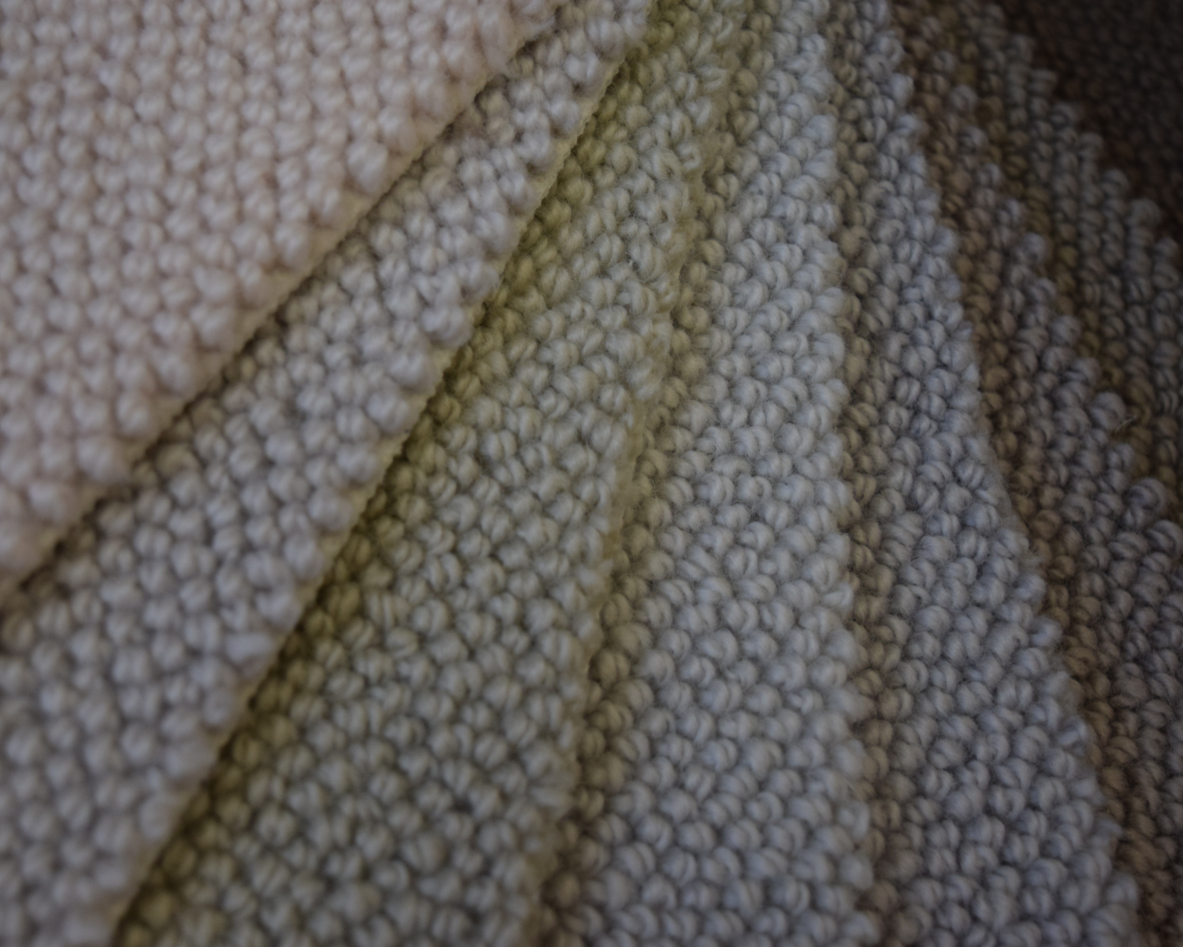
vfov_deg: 27.6
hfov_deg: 33.9
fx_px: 1926
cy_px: 507
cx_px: 427
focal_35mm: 55
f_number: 4.5
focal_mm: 30
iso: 800
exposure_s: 1/125
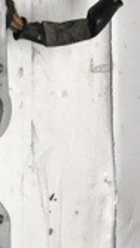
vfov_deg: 14.0
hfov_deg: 8.0
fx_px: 963
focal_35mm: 146
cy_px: -99
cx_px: -109
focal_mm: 3.99
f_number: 1.8
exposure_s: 1/120
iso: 32
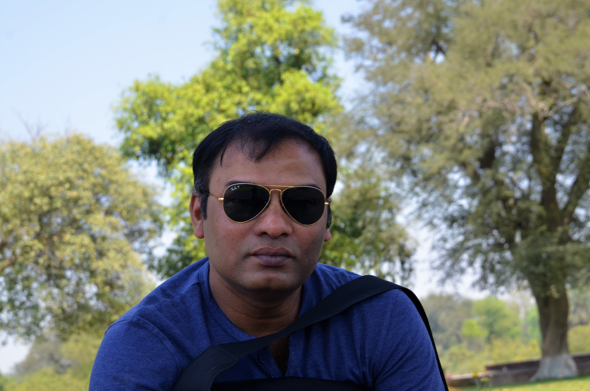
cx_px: 295
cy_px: 196
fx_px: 1227
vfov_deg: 18.1
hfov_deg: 27.0
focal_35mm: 75
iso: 200
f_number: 7.1
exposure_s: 1/200
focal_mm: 50
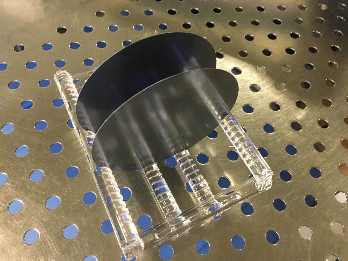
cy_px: 130
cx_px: 174
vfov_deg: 48.2
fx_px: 292
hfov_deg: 61.7
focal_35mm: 29
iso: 200
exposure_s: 1/24
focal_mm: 4.15
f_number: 2.2
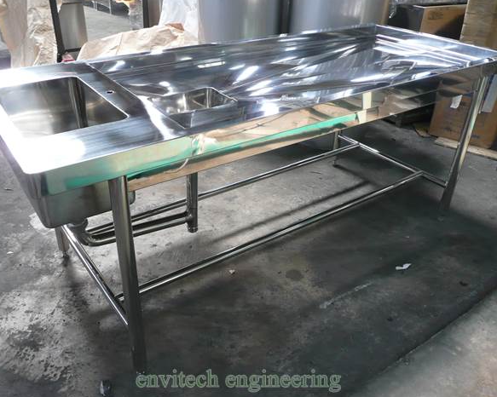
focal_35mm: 30
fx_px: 441
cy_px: 196
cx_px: 239
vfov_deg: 48.5
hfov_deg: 58.8
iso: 200
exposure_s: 1/30
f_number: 3.3
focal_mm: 4.6
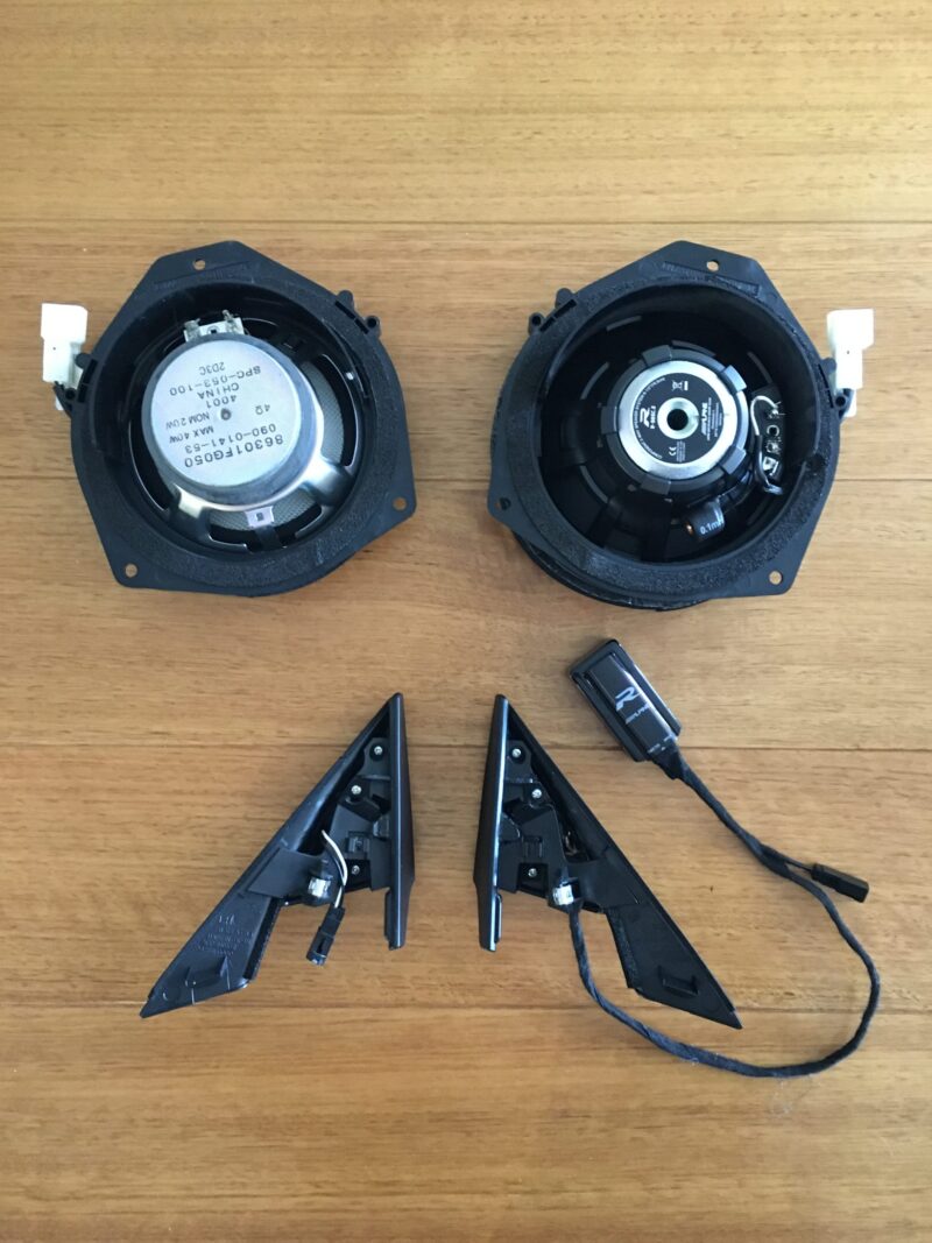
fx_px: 1041
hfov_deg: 48.2
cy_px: 622
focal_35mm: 29
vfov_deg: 61.7
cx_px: 466
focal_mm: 4.15
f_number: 2.2
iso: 250
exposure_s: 1/17
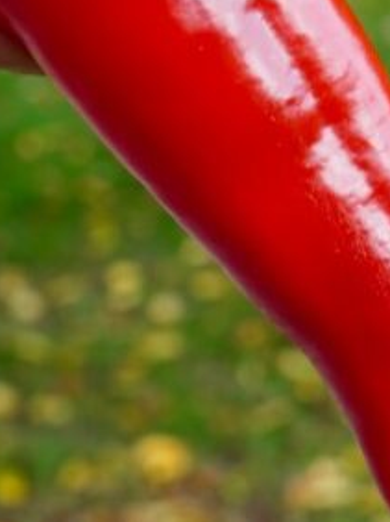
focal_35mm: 151
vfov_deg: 12.9
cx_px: 179
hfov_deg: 9.8
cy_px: 0
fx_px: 2272
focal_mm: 41
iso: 500
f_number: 7.1
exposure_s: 1/160
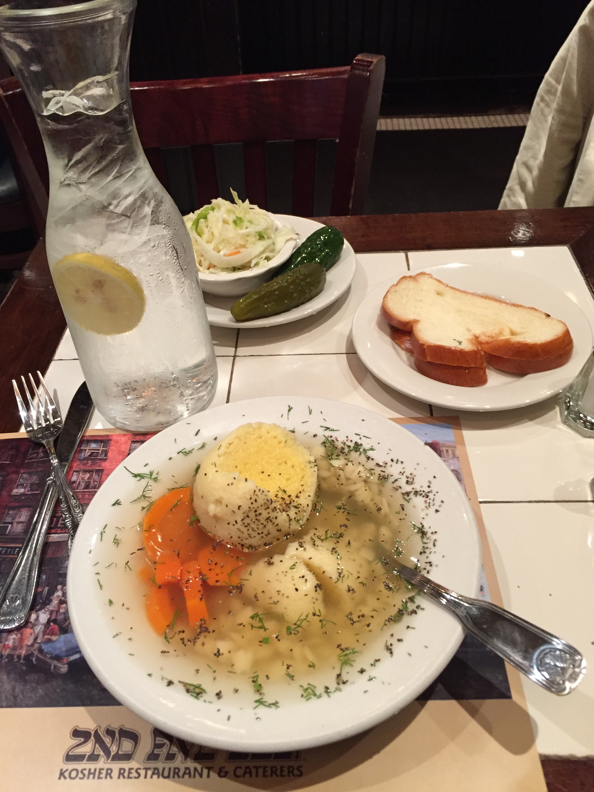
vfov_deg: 61.7
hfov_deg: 48.2
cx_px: 297
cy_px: 396
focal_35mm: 29
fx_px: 664
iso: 125
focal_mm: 4.15
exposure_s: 1/30
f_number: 2.2
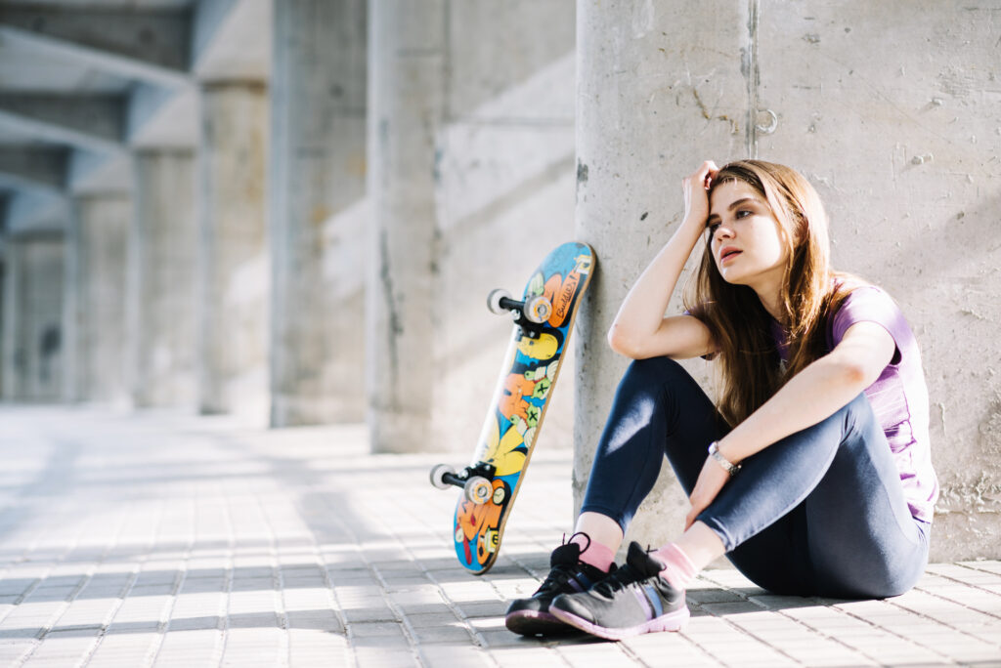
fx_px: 2365
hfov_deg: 23.9
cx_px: 500
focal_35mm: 85
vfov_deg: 16.1
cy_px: 334
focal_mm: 85
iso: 250
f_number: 2.5
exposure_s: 1/320
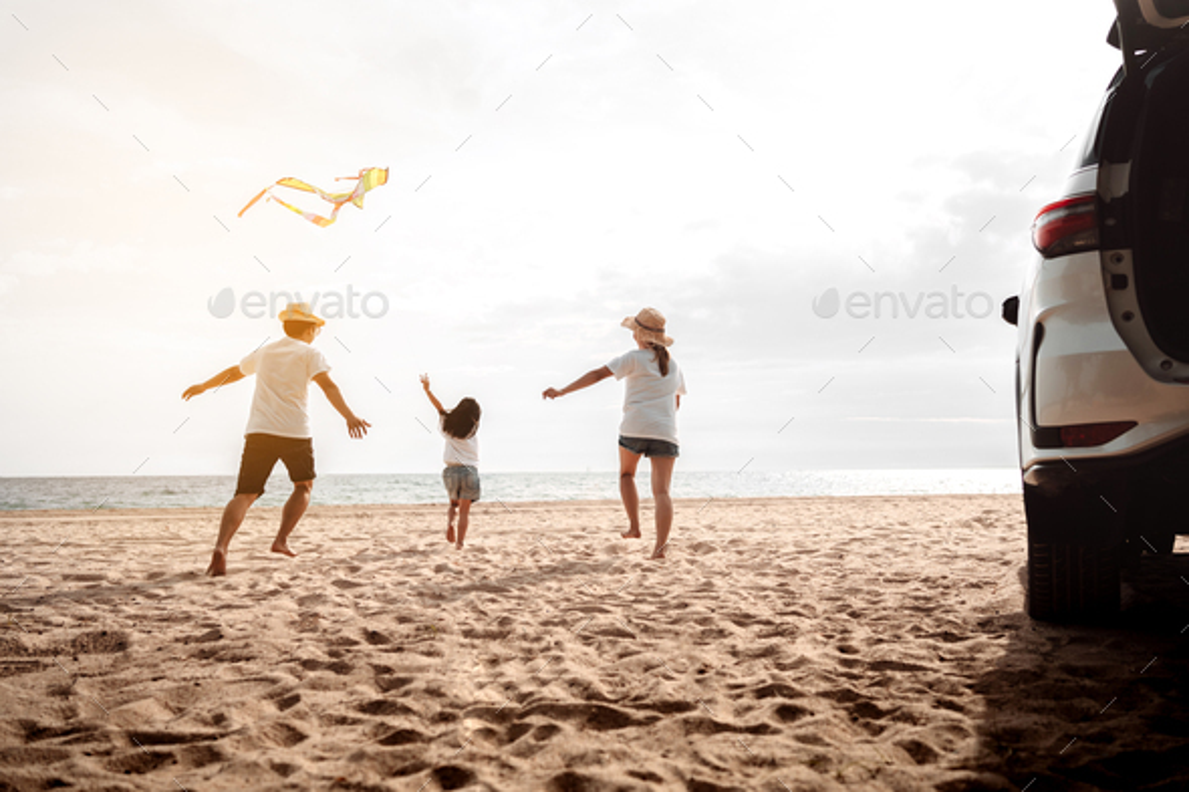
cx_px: 594
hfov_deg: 54.4
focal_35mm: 35
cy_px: 396
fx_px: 1156
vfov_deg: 37.8
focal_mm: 35
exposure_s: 1/4000
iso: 125
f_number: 3.5
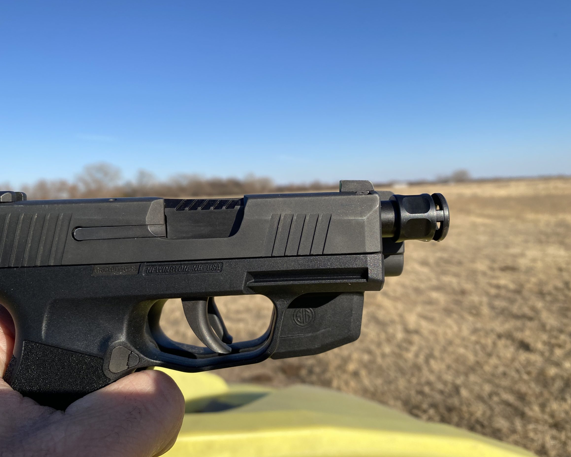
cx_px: 276
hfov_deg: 62.2
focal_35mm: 28
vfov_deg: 51.5
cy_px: 228
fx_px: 473
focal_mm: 4.25
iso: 32
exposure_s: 1/2817
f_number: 1.8
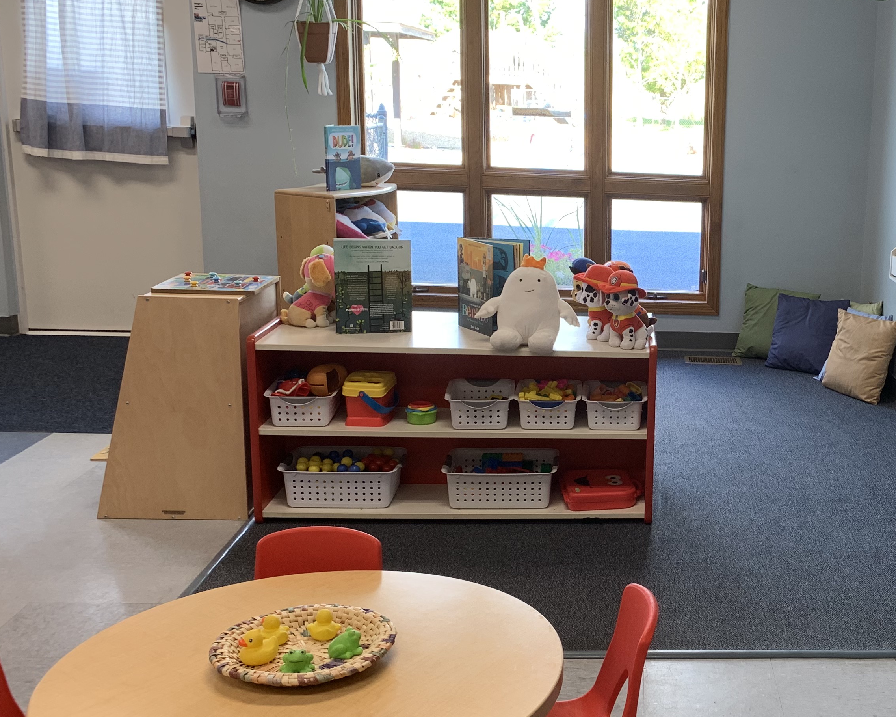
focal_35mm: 45
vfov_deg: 33.4
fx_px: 1193
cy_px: 376
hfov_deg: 39.3
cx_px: 738
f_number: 1.8
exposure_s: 1/60
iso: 50
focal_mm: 4.25
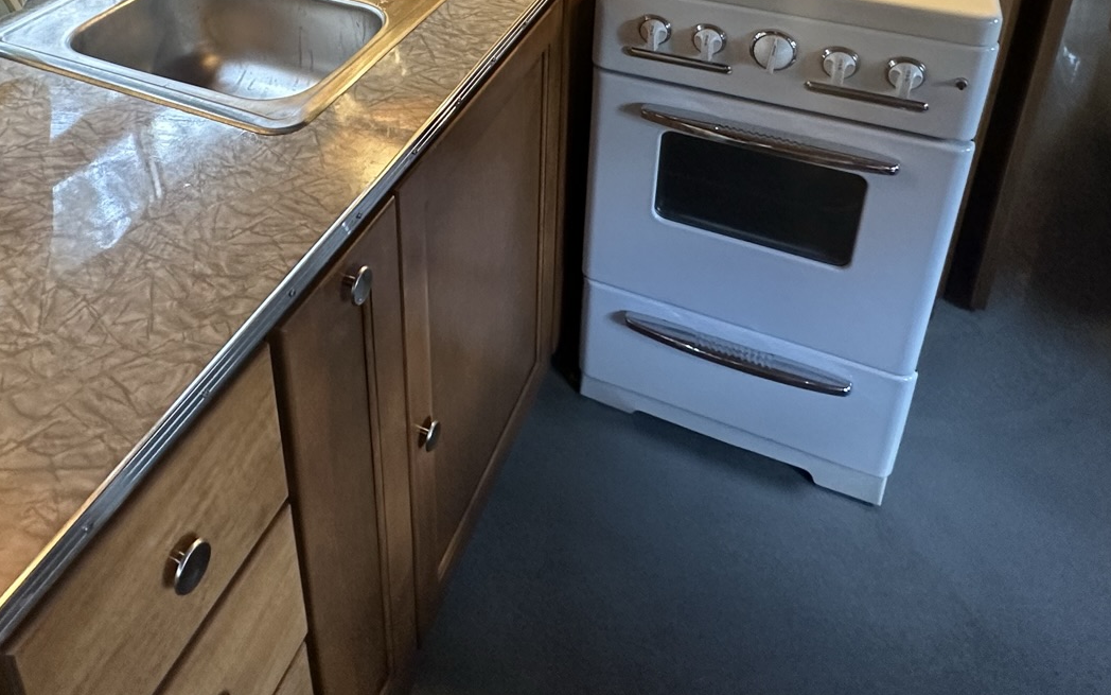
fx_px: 878
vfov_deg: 37.3
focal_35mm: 29
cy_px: -41
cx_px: 420
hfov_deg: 63.8
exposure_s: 1/120
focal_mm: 2.22
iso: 250
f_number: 2.2
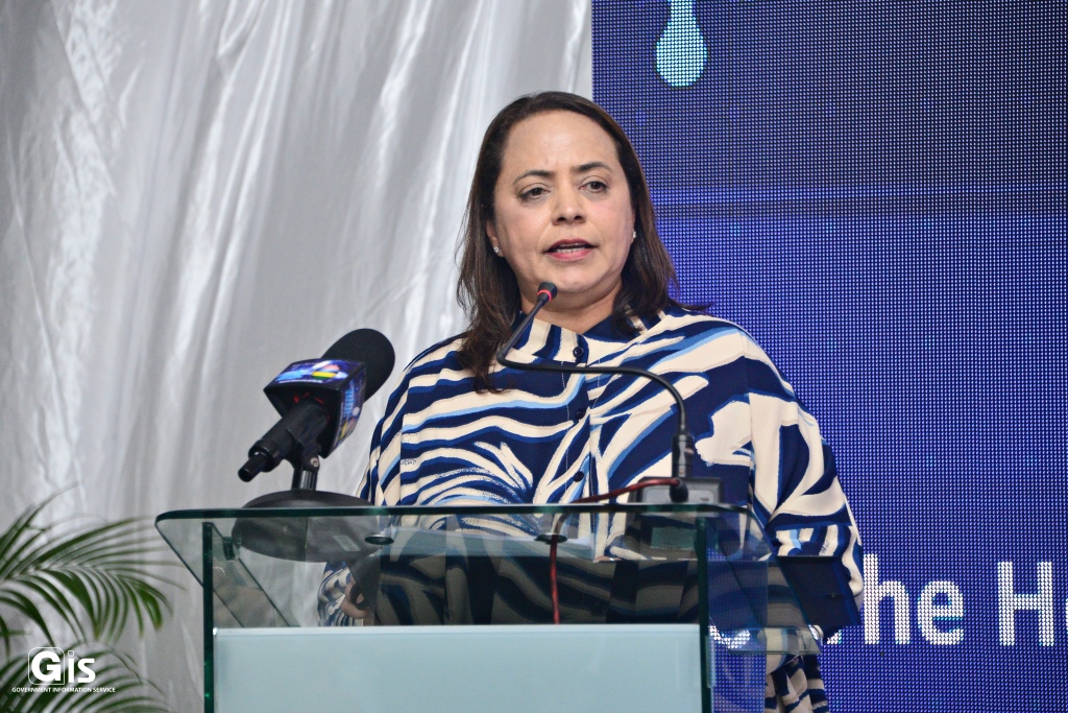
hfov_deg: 11.4
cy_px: 356
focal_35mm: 180
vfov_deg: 7.6
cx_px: 534
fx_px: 5340
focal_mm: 180
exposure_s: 1/200
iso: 3200
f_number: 5.6
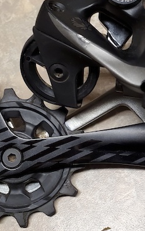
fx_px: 379
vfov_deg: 34.0
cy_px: 120
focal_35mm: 60
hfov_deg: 20.6
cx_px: 161
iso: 200
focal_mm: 4.3
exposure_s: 1/40
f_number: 2.4
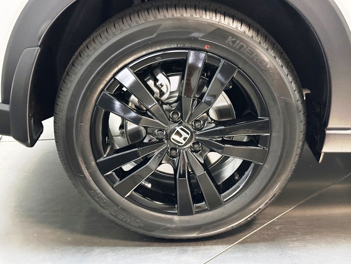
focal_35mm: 48
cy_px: 132
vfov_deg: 30.3
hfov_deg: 39.7
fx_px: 487
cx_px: 176
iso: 640
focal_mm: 6.86
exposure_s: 1/24
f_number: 1.78
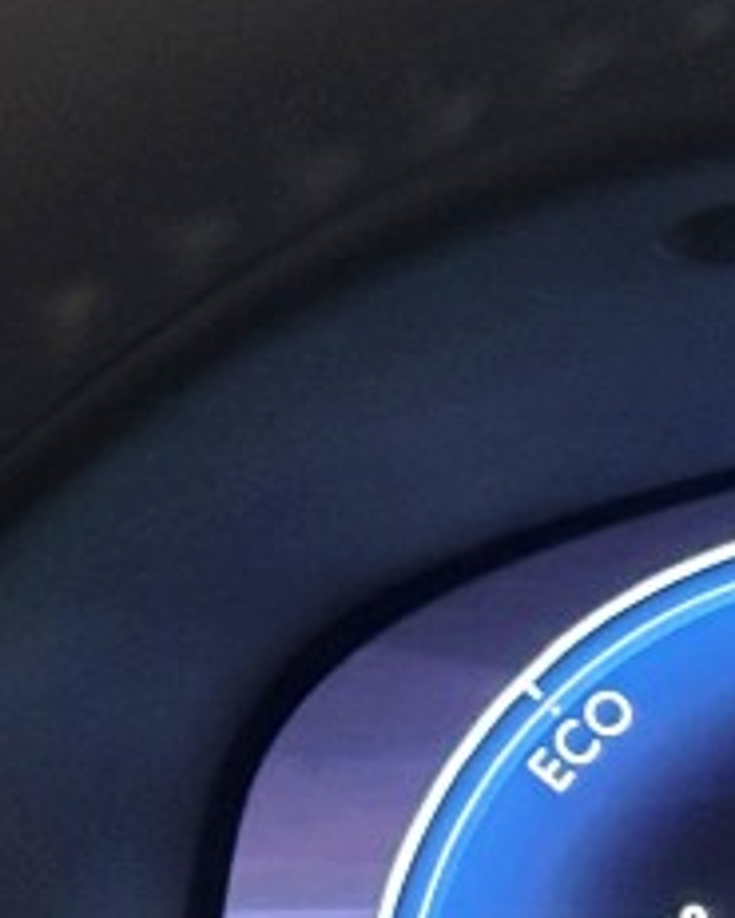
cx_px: 1832
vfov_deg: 9.2
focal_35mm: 208
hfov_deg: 7.0
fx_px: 5652
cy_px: 990
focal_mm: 6.86
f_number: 1.78
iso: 640
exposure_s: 1/30
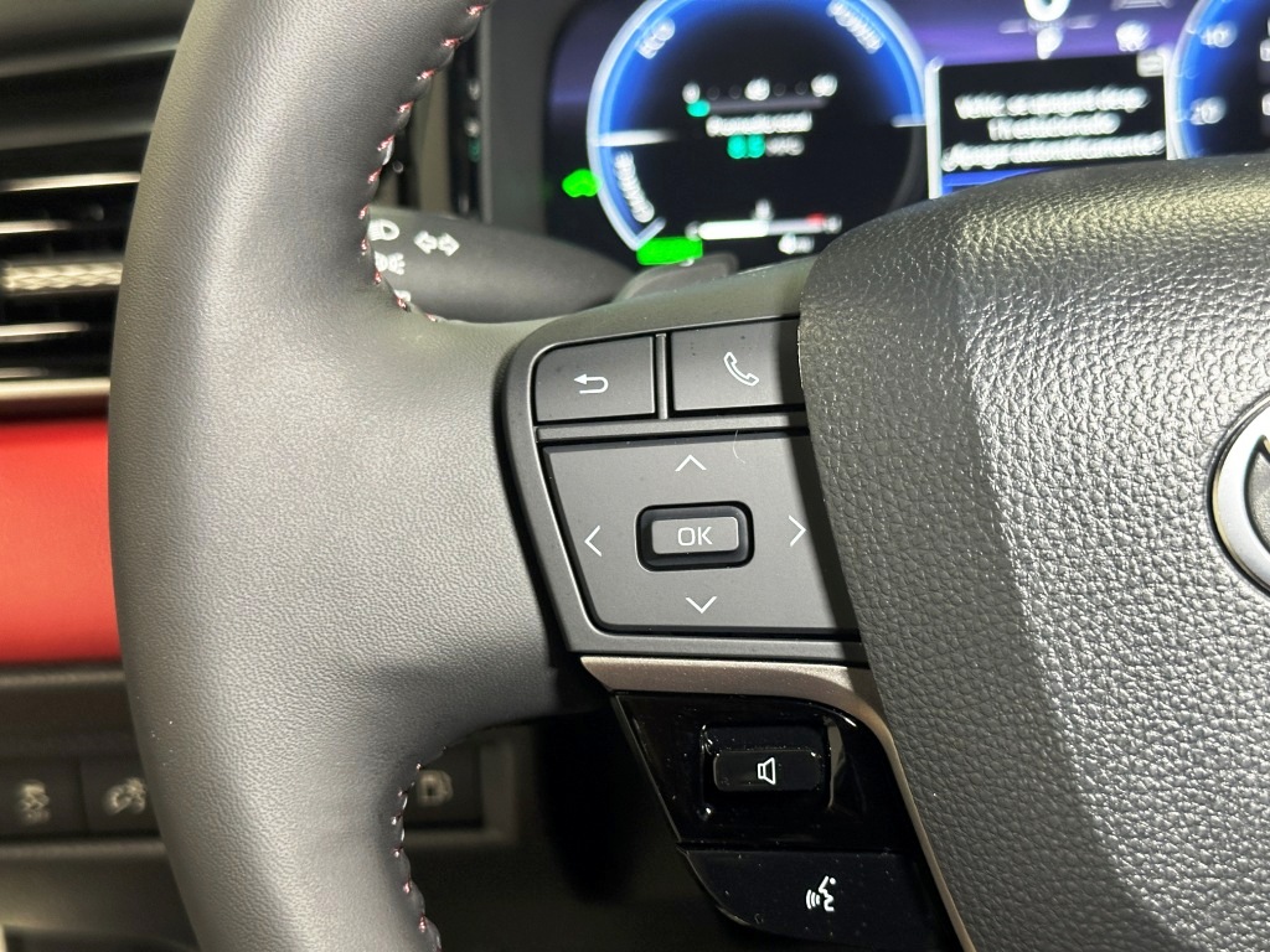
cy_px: 476
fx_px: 1761
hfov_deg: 39.7
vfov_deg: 30.3
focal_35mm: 48
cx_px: 635
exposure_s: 1/40
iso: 500
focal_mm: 6.86
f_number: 1.78
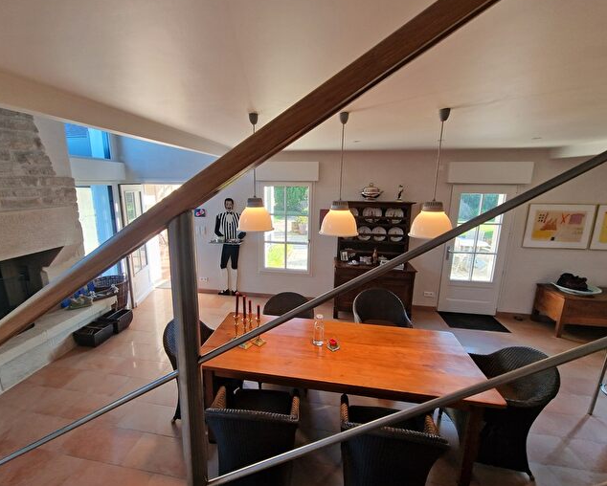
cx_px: 284
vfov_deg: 88.0
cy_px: 237
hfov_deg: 100.5
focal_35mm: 14
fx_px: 252
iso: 64
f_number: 2.2
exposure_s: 1/60
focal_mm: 2.2
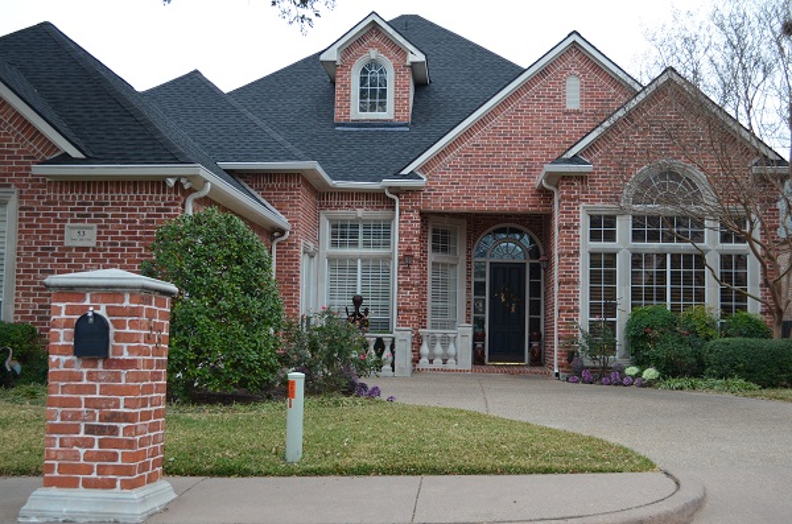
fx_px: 955
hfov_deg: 45.1
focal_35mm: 44
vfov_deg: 30.7
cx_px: 396
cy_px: 262
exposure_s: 1/125
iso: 400
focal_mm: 29
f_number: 5.6
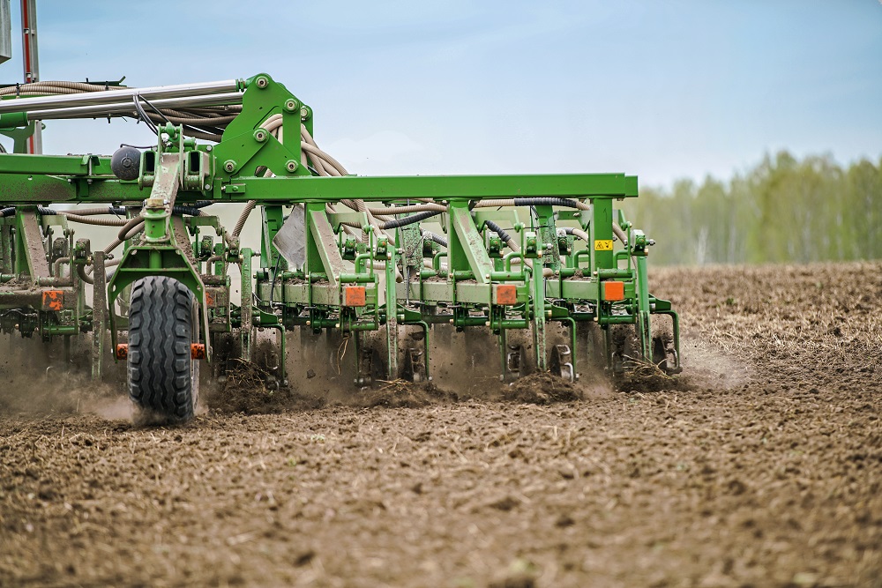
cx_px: 441
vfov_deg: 6.9
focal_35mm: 200
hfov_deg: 10.3
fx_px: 4900
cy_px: 294
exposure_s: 1/640
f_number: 2.8
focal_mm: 200
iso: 100
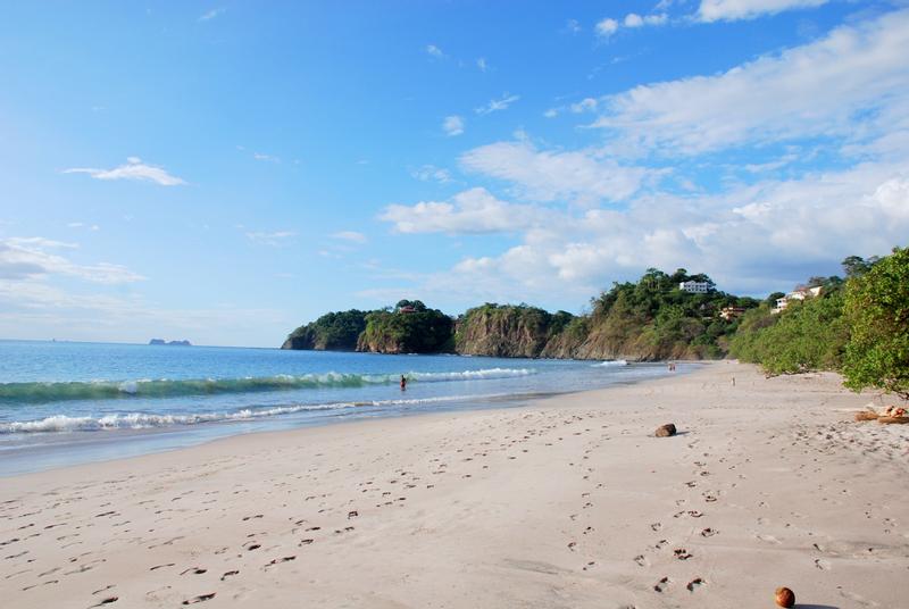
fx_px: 683
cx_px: 454
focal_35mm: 27
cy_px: 304
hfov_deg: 67.3
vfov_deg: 48.1
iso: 100
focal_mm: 18
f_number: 8
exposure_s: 1/250
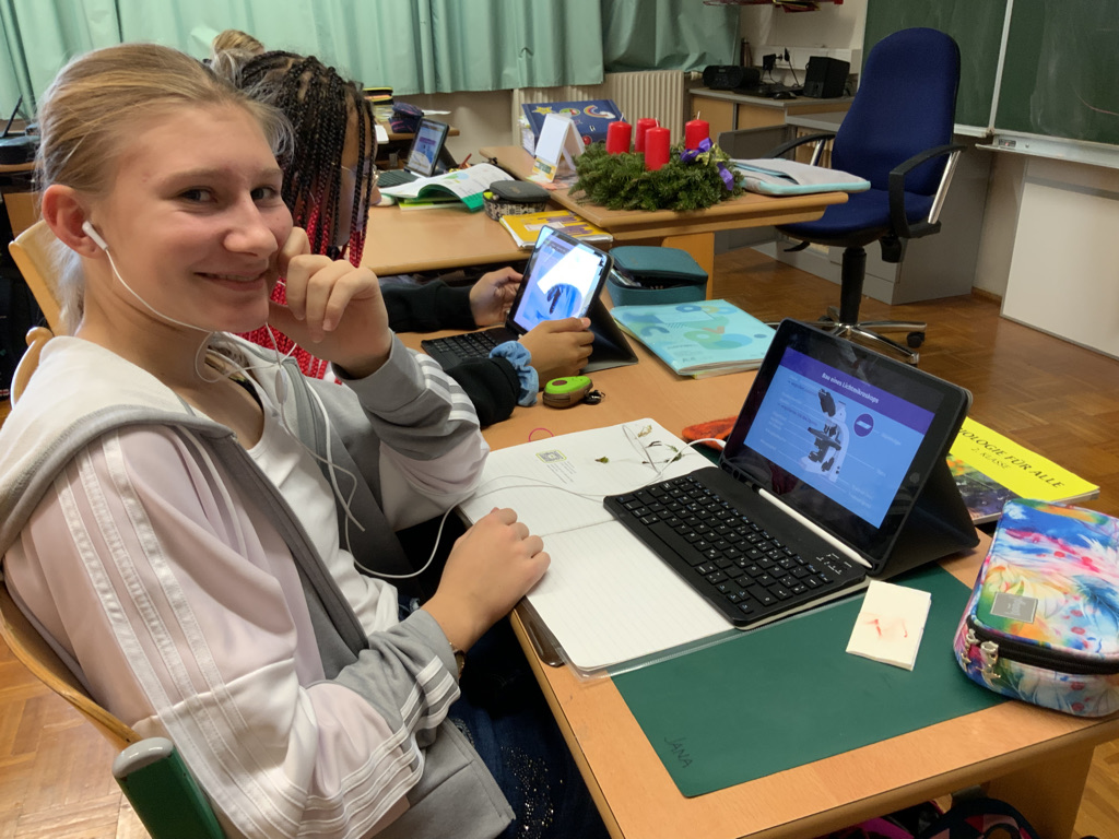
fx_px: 937
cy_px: 420
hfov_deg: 61.7
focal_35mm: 29
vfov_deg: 48.2
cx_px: 560
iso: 125
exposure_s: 1/50
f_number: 1.8
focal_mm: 3
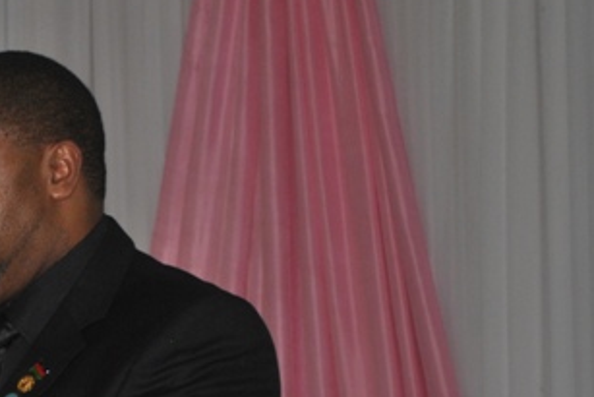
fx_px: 3554
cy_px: 432
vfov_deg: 6.4
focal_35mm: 215
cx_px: -99
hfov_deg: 9.4
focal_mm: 55
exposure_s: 1/60
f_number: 5.6
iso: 200
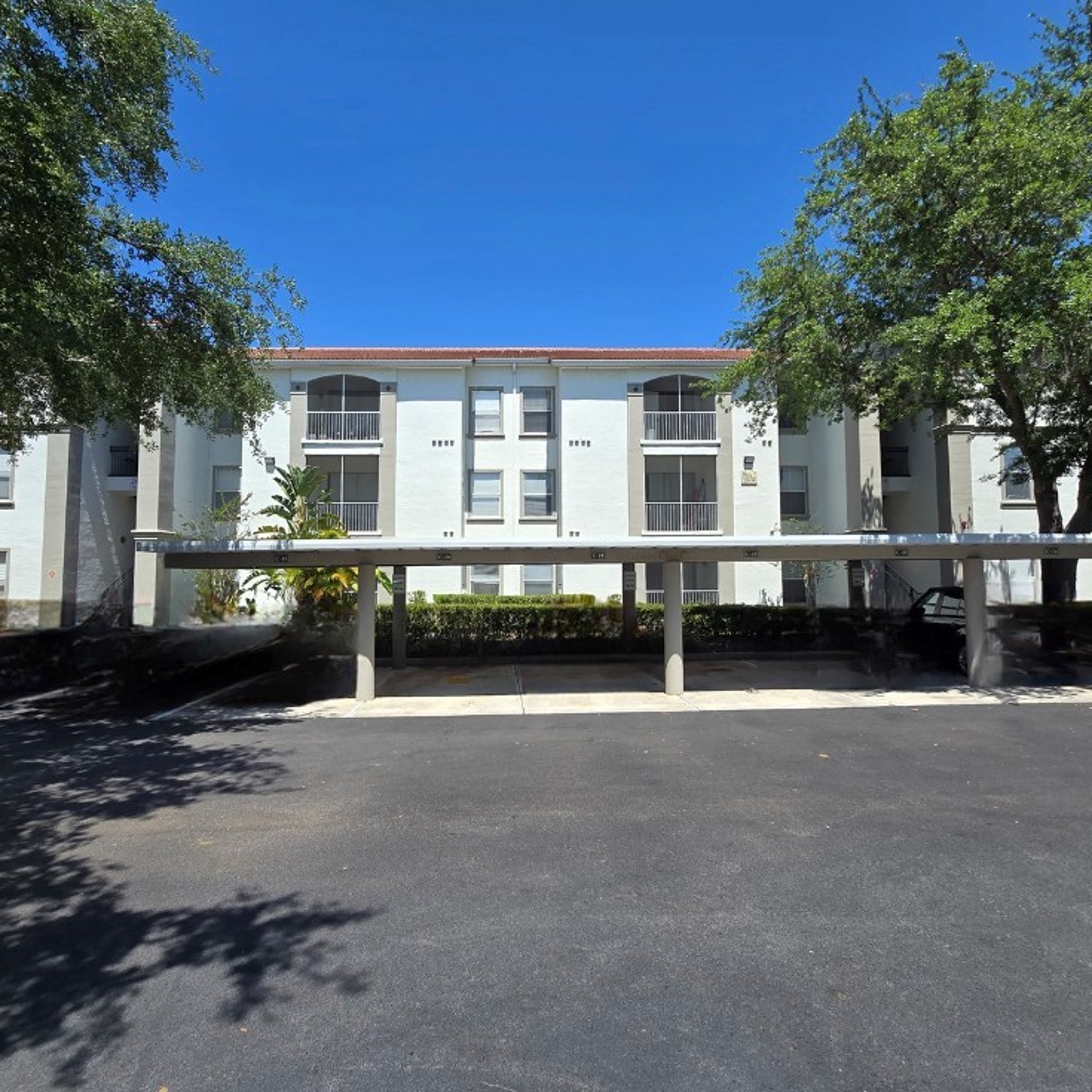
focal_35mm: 16
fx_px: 571
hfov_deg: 87.4
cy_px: 547
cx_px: 526
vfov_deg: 87.4
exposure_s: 1/2000
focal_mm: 2.2
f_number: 2.2
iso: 50
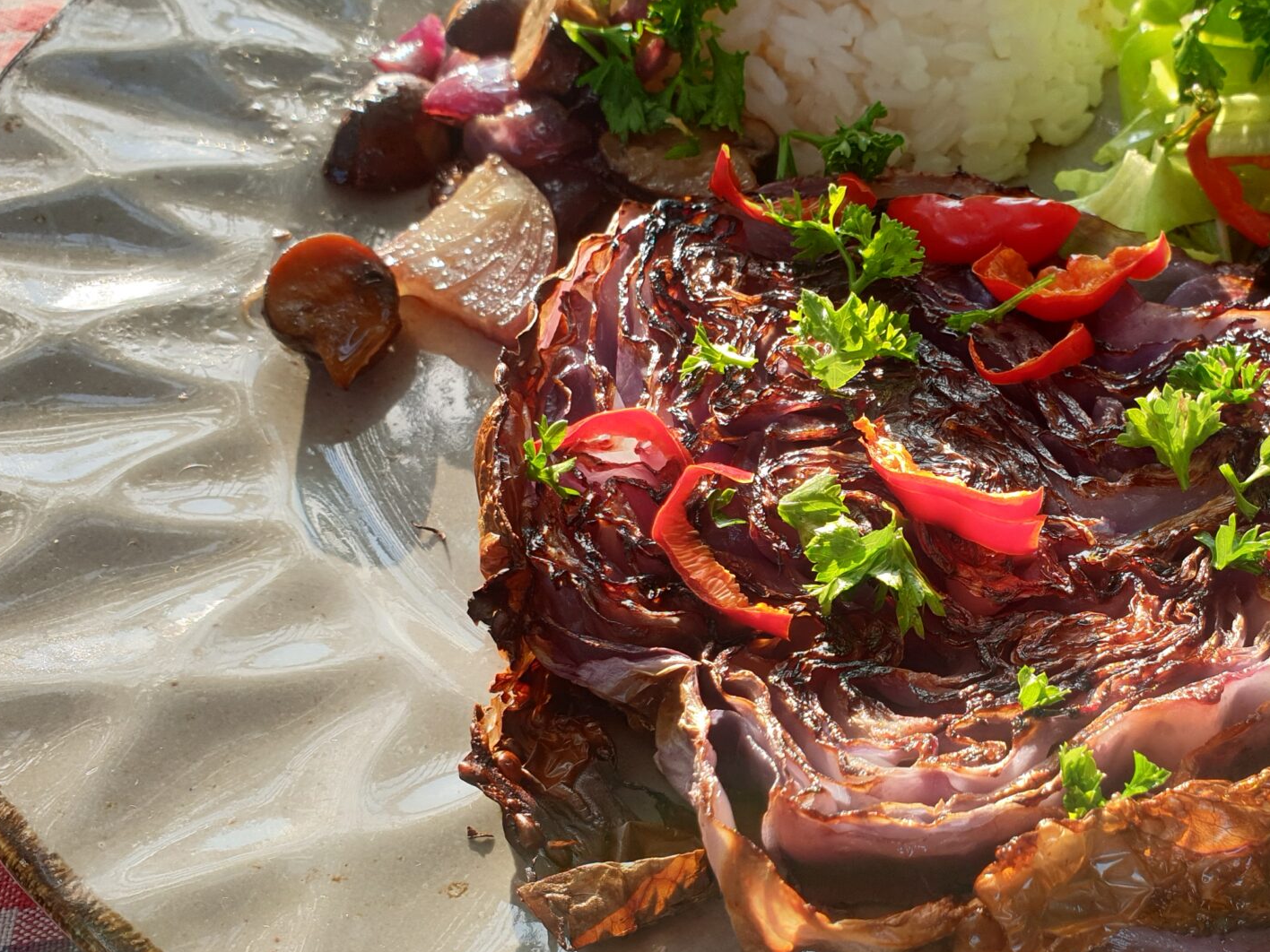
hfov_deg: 39.4
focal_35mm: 47
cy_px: 530
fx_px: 1724
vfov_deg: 30.9
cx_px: 937
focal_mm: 4.3
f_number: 2.4
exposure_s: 1/156
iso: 50
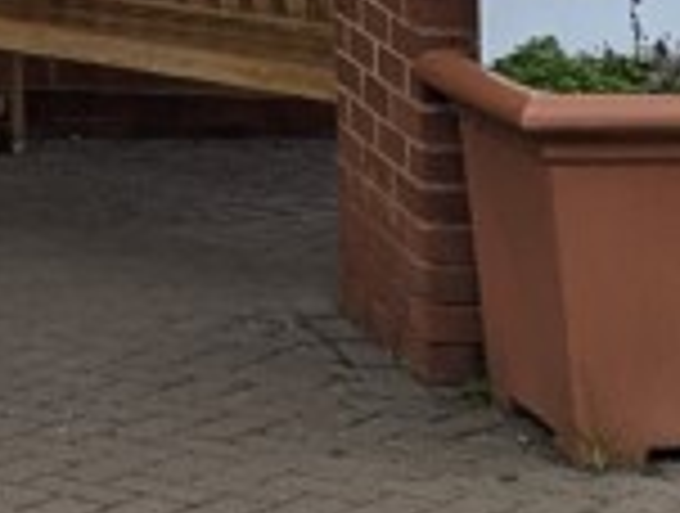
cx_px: -718
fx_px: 3741
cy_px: -1004
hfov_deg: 9.6
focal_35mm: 190
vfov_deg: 7.1
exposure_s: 1/176
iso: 45
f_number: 1.85
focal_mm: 6.81
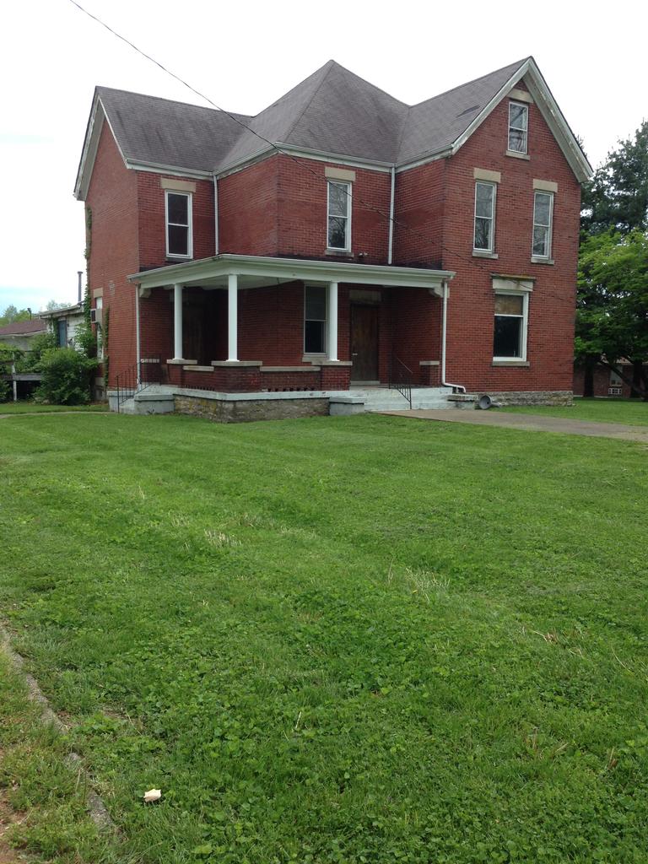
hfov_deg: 42.9
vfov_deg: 55.4
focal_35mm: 33
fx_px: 824
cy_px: 432
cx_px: 324
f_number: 2.4
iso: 50
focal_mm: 4.13
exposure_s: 1/733
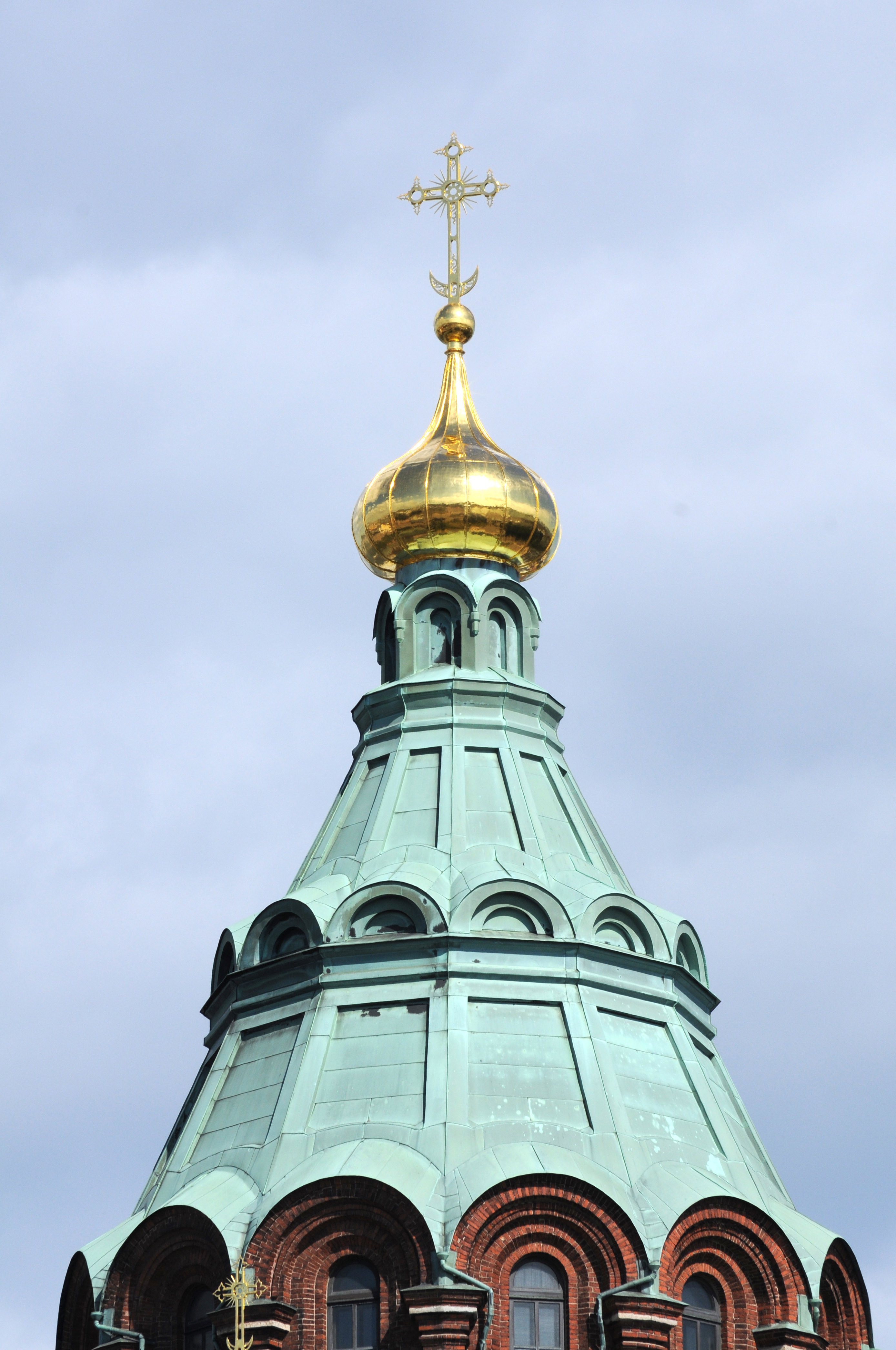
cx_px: 448
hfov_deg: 4.6
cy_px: 675
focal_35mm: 300
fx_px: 11230
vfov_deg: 6.9
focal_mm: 200
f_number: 13
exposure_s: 1/640
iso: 200
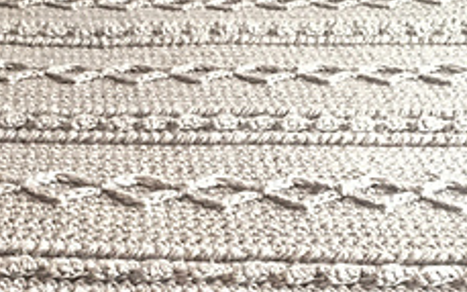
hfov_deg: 24.0
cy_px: 214
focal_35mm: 86
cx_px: 173
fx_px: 1094
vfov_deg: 15.1
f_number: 2.2
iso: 160
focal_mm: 4.15
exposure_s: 1/30
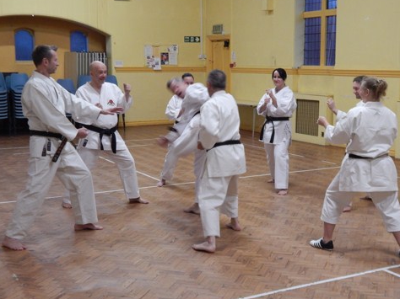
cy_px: 158
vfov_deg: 27.5
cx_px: 241
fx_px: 612
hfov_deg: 36.0
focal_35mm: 53
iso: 400
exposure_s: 1/20
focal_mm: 7.7
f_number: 3.6
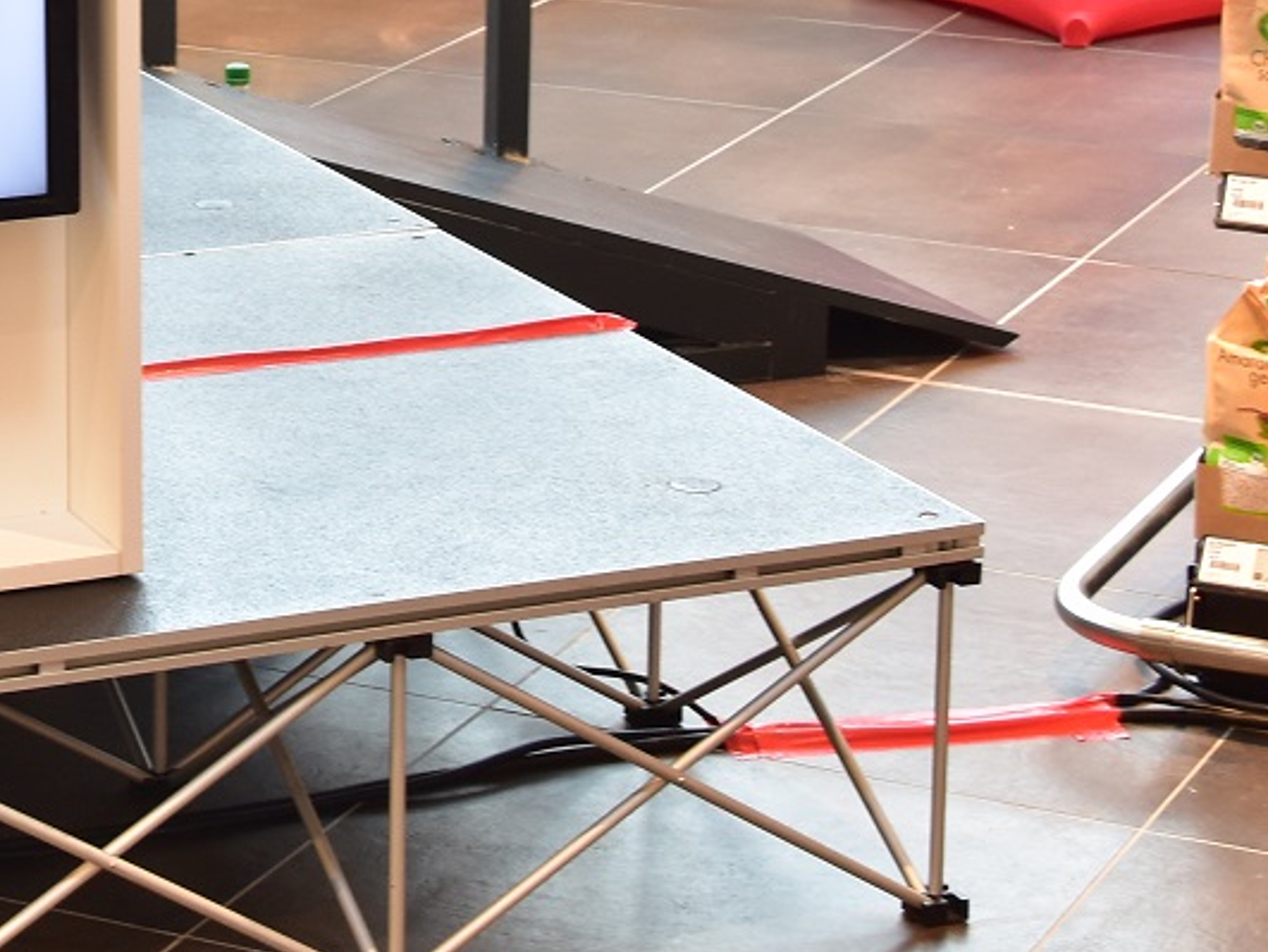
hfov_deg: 15.2
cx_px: -33
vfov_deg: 11.5
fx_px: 4655
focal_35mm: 127
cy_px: -95
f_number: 5.6
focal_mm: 26
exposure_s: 1/20
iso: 400
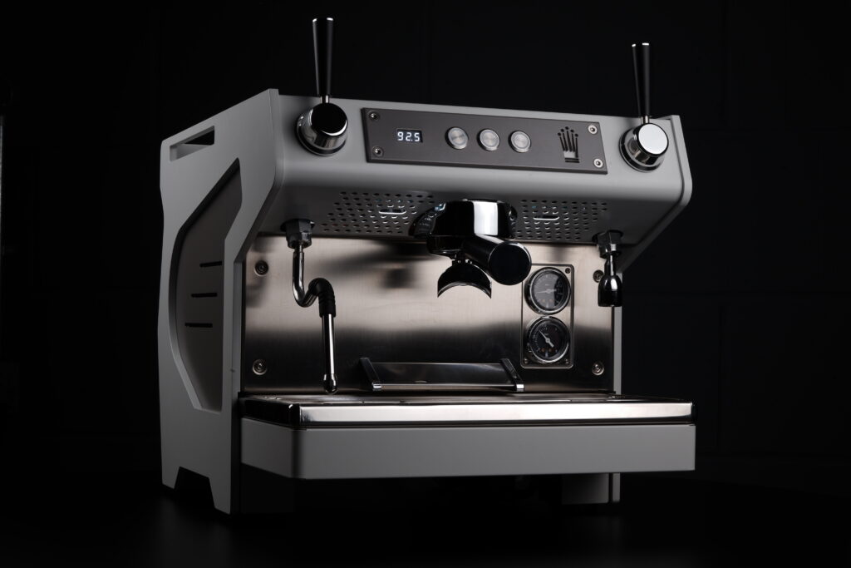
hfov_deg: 29.7
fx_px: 1608
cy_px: 284
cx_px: 426
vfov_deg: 20.0
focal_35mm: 68
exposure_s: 1/8
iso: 100
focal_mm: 45
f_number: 14
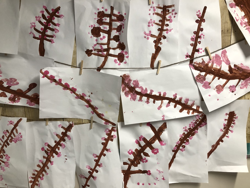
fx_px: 202
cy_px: 94
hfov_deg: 63.4
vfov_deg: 49.7
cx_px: 125
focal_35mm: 28
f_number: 1.8
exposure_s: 1/30
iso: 40
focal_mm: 3.99
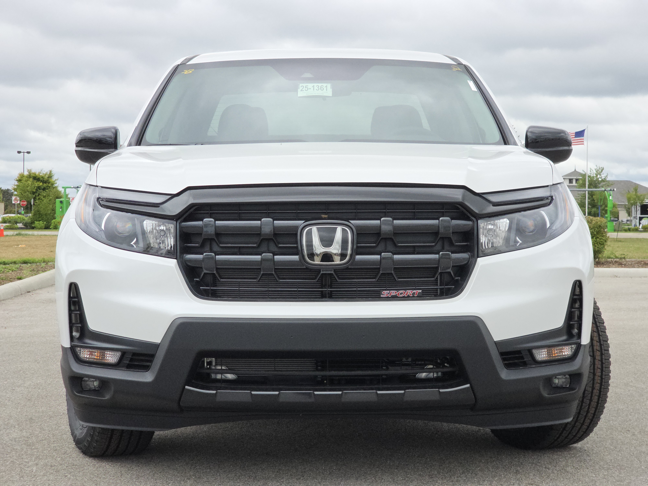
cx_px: 324
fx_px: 1292
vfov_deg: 21.3
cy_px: 243
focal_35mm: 69
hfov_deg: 28.2
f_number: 2.4
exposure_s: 1/2000
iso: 80
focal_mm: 7.9
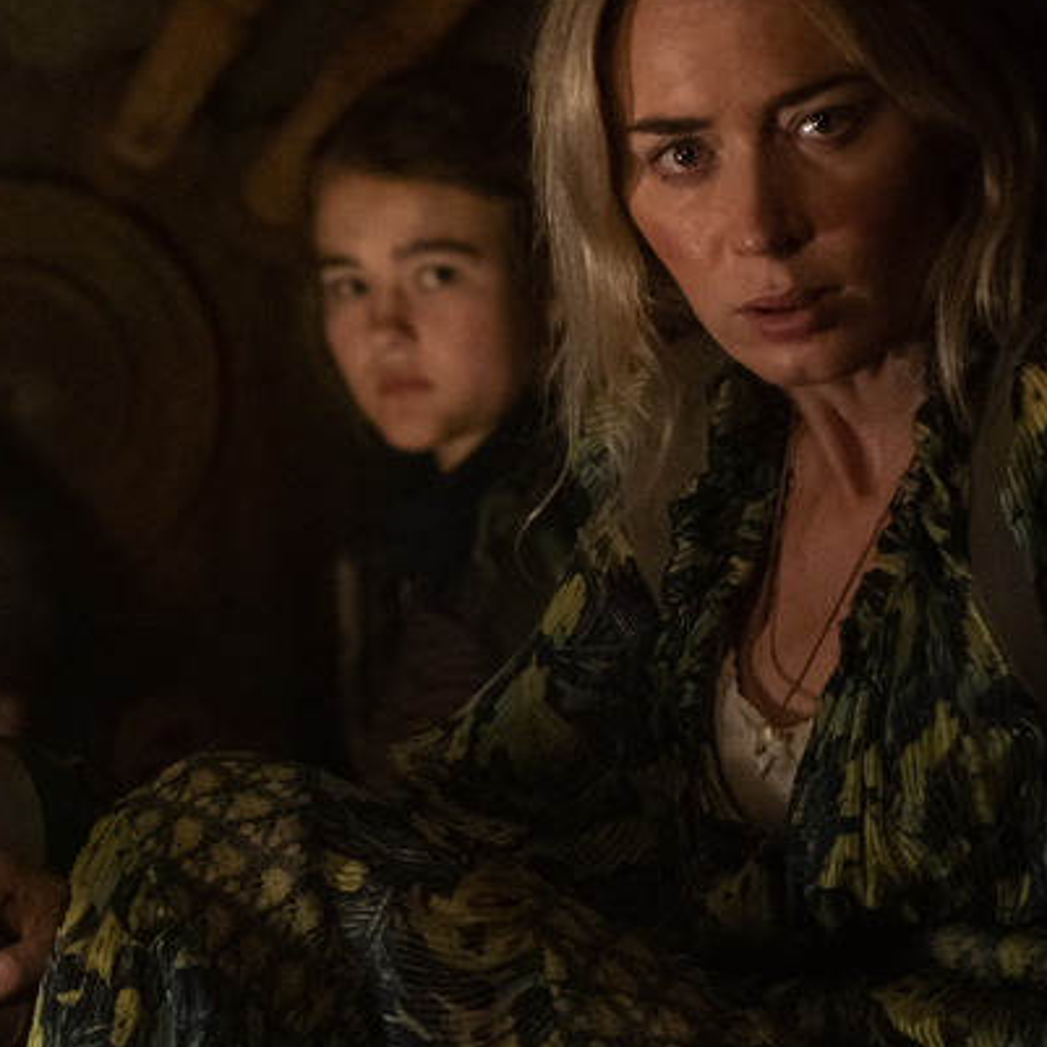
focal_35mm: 216
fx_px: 7391
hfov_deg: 8.1
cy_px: 593
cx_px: 157
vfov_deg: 8.1
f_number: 4
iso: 3200
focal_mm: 85
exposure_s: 1/160
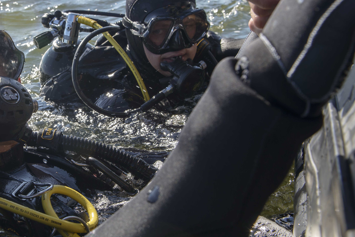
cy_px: 104
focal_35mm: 55
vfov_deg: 24.6
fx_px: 543
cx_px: 60
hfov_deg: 34.9
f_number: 8
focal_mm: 32
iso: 200
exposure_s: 1/250
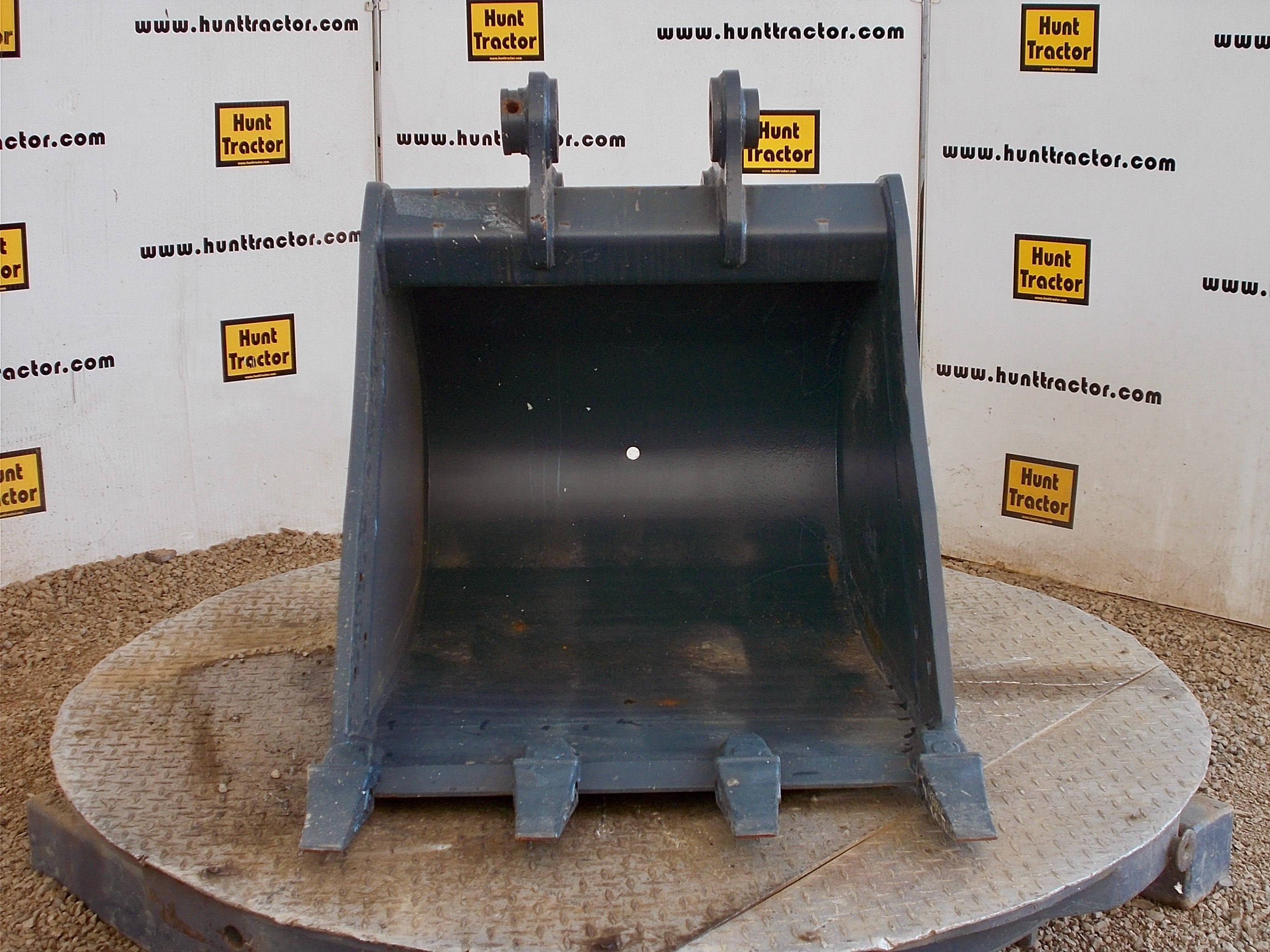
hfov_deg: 38.2
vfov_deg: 29.1
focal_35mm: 50
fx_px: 1834
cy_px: 476
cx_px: 635
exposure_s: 1/60
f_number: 4.5
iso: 80
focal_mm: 9
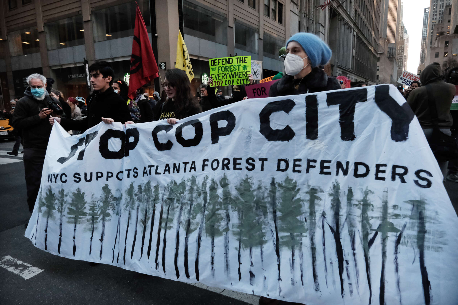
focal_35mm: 24
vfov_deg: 53.1
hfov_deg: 73.7
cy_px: 152
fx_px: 305
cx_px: 229
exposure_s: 1/2200
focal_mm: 16
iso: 3200
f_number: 4
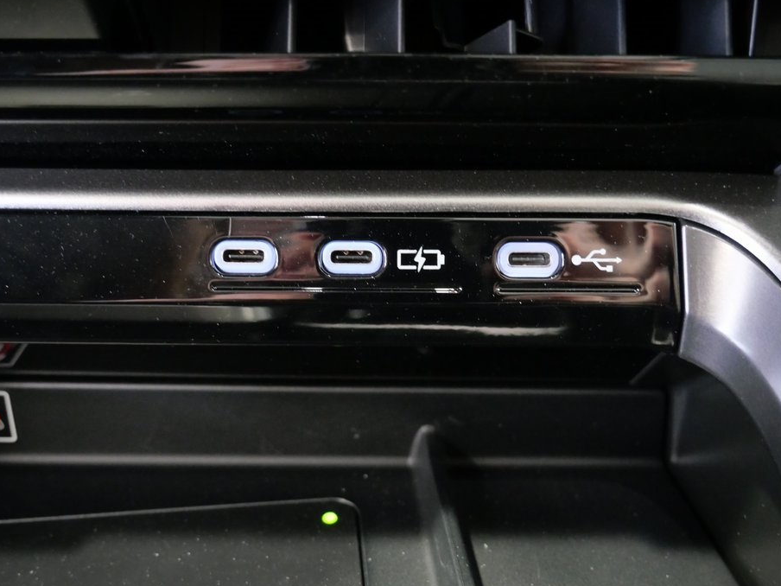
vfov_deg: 41.8
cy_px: 285
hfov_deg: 54.0
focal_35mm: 34
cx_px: 397
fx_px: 767
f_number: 3.7
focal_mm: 15
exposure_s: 1/5
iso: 3200
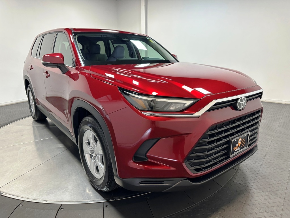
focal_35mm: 24
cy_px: 109
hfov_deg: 71.6
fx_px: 201
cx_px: 145
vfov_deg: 56.8
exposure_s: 1/60
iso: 400
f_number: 1.78
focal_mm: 6.86
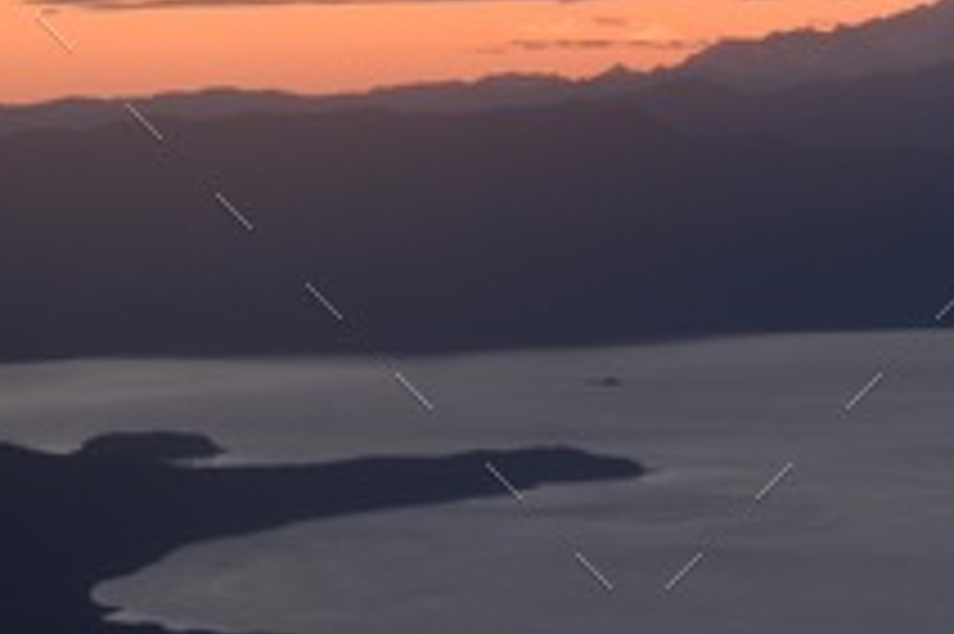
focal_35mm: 229
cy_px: 151
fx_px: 6074
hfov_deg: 9.0
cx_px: 616
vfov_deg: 6.0
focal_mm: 55
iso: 400
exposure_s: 1/100
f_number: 5
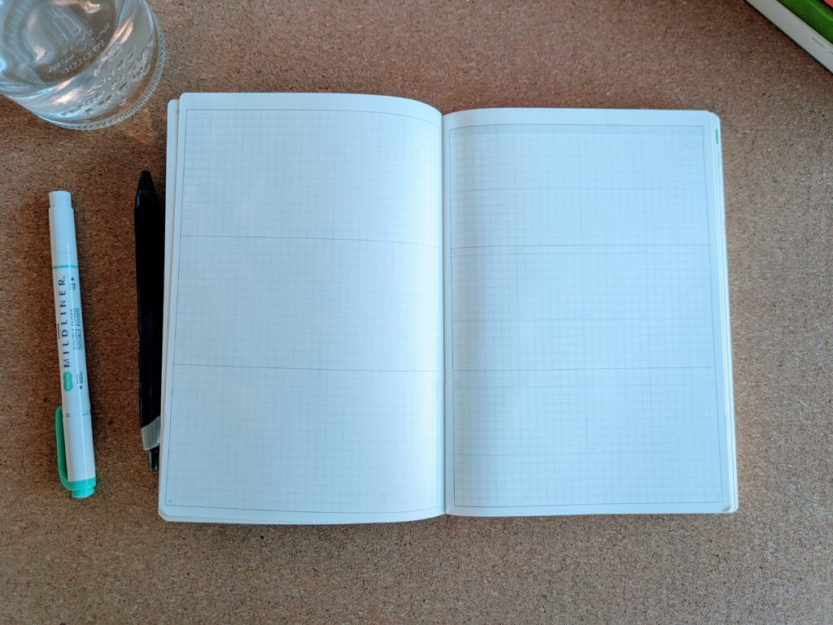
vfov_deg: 54.9
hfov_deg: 69.4
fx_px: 602
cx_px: 416
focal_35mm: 25
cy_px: 312
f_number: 1.89
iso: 79
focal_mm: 5.43
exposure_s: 1/120
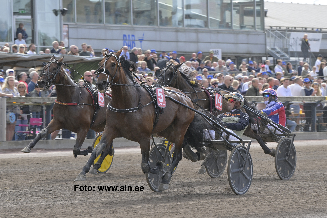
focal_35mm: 200
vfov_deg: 6.9
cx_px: 164
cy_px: 109
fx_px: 1817
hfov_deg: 10.3
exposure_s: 1/500
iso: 400
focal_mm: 200
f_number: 8
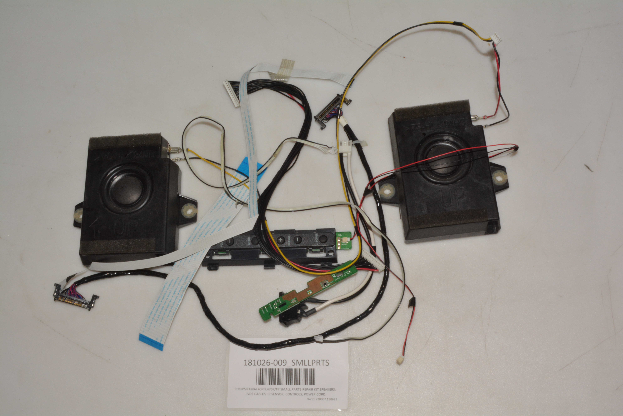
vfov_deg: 29.9
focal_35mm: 45
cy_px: 208
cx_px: 312
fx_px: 779
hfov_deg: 43.6
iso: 800
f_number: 29
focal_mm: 30
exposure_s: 1/200
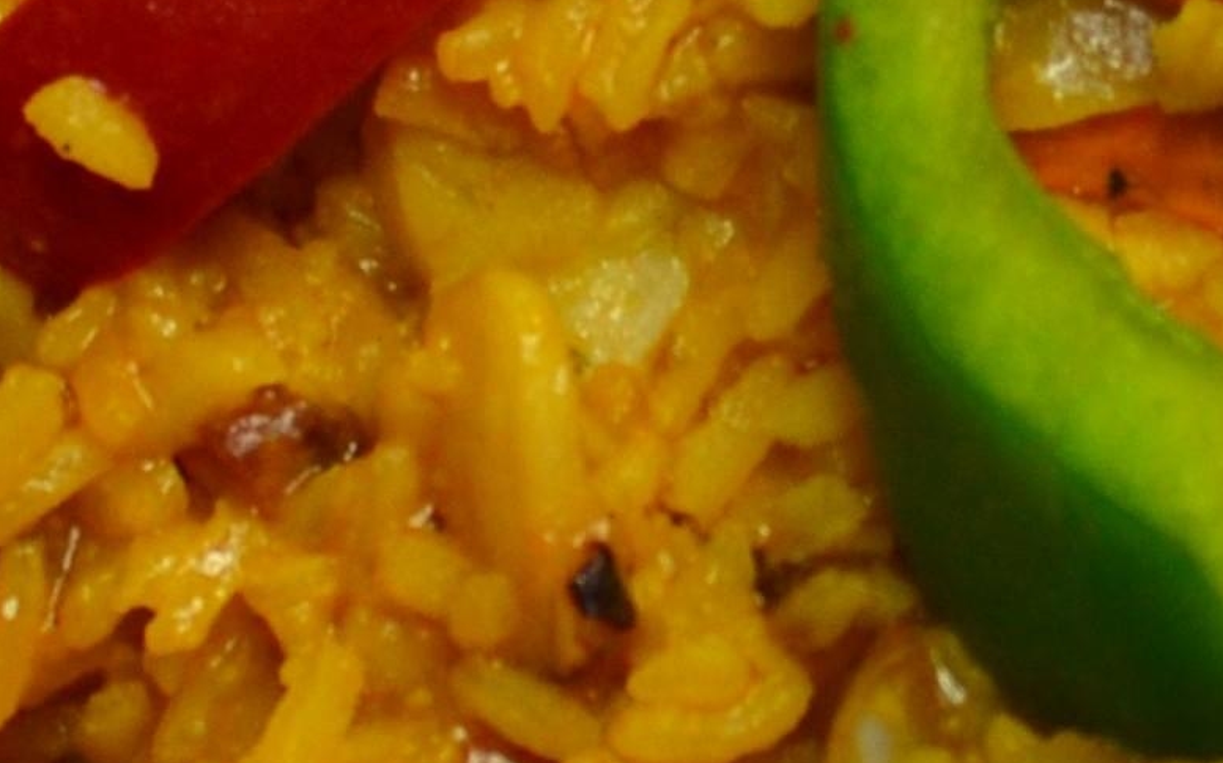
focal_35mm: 254
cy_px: -499
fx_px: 8463
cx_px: 1379
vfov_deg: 5.1
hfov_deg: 8.2
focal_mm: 28
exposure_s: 1/60
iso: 400
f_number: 3.5
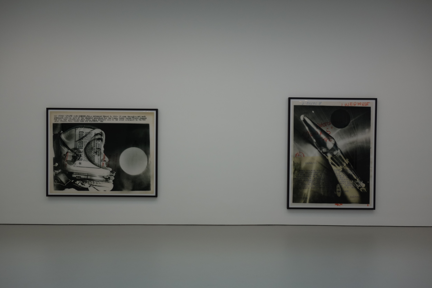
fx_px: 336
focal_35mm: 28
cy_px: 144
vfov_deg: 46.4
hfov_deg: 65.5
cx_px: 216
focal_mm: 10.4
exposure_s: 1/100
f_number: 4.5
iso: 125
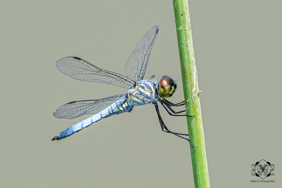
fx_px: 3916
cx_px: 141
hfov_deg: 4.1
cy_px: 94
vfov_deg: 2.7
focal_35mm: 500
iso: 400
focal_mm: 500
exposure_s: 1/800
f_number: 5.6
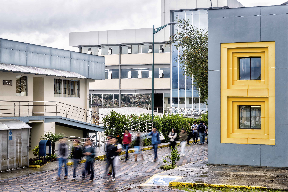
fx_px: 560
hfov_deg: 28.8
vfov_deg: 19.5
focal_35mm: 70
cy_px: 96
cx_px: 144
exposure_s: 1/2.5
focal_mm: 70
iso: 50
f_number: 20
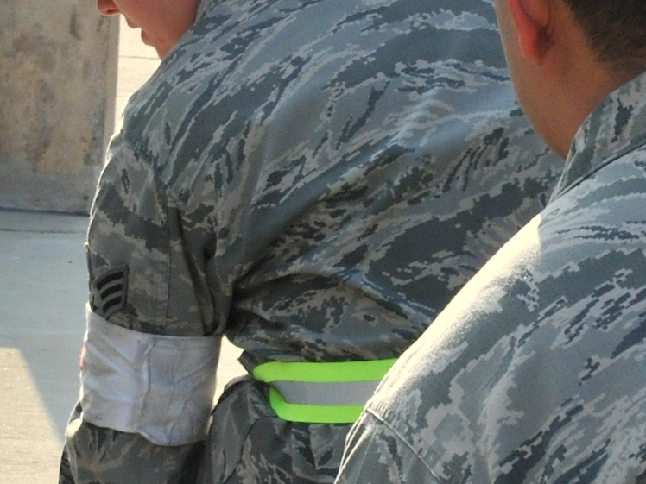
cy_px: 808
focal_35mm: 175
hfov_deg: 11.2
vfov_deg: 8.2
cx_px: -52
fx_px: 3266
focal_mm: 45
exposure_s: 1/400
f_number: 13
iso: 500
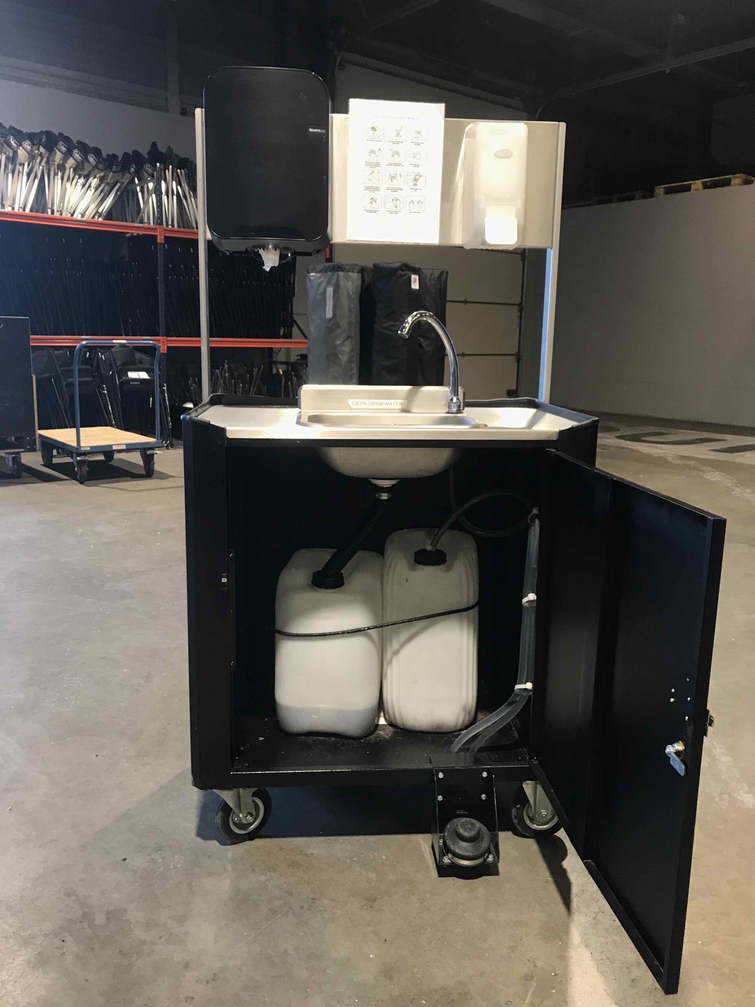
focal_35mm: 28
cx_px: 378
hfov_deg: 49.7
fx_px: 814
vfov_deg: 63.4
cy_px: 504
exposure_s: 1/33
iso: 40
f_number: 1.8
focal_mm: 3.99
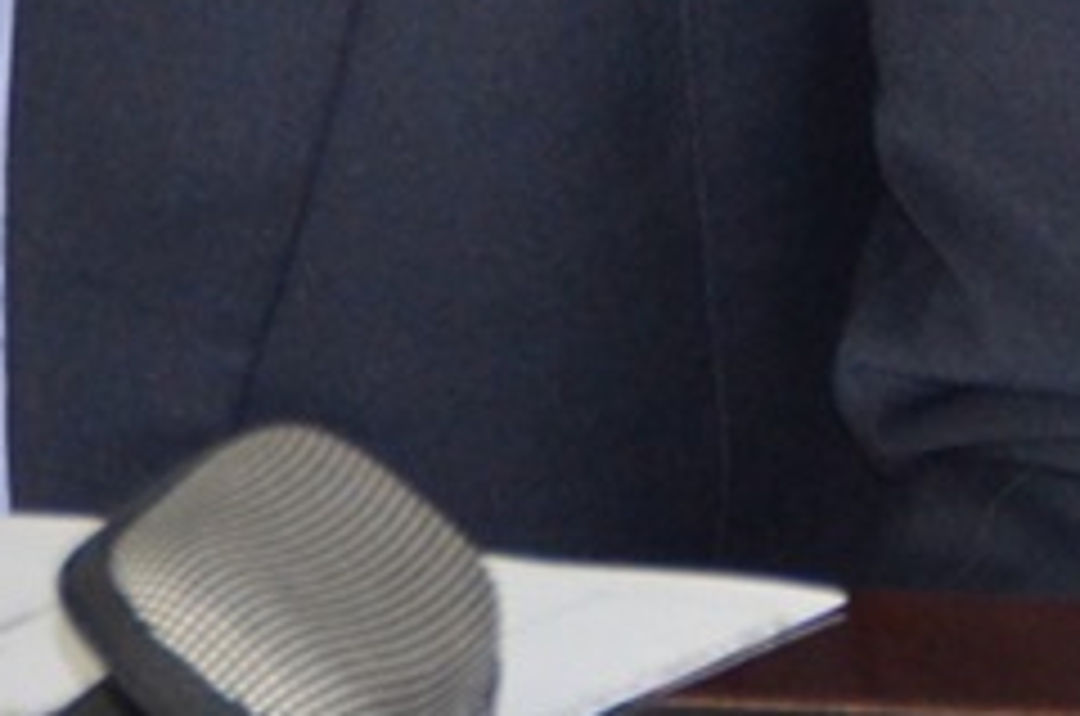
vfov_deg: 2.0
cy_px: -1162
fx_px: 20569
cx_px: -200
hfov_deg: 3.0
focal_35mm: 687
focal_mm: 62
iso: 800
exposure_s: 1/60
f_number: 5
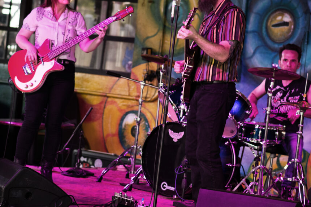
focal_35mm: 151
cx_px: 165
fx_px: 1304
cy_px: 90
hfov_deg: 13.6
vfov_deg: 9.1
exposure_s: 1/200
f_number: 2.8
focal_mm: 85
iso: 1000
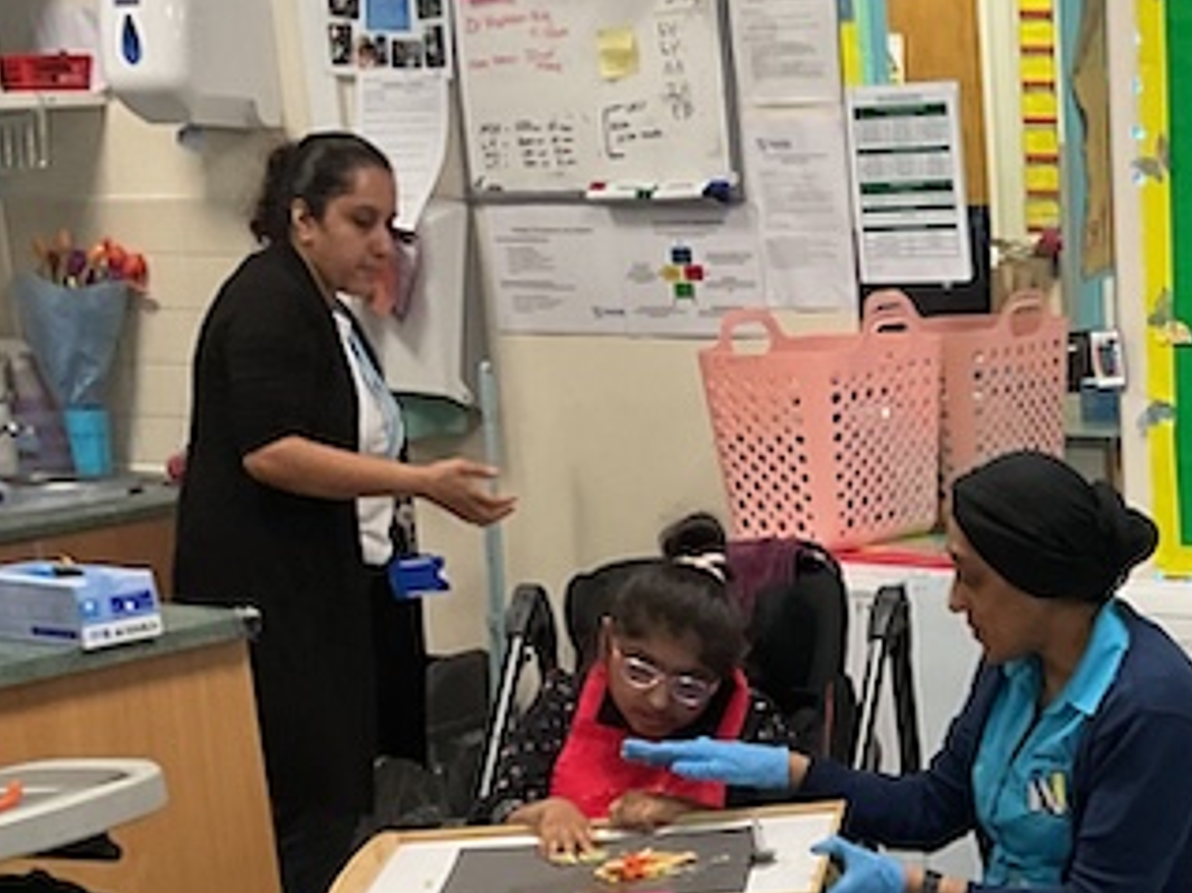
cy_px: 1181
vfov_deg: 15.4
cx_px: 1237
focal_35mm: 91
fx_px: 3132
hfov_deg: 20.7
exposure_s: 1/60
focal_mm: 3
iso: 100
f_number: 1.8
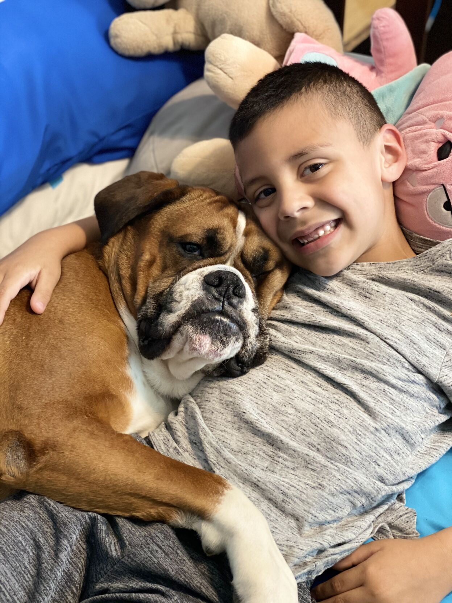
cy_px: 302
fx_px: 905
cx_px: 226
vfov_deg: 36.8
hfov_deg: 28.0
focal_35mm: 52
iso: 320
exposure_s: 1/30
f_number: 2
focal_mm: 6
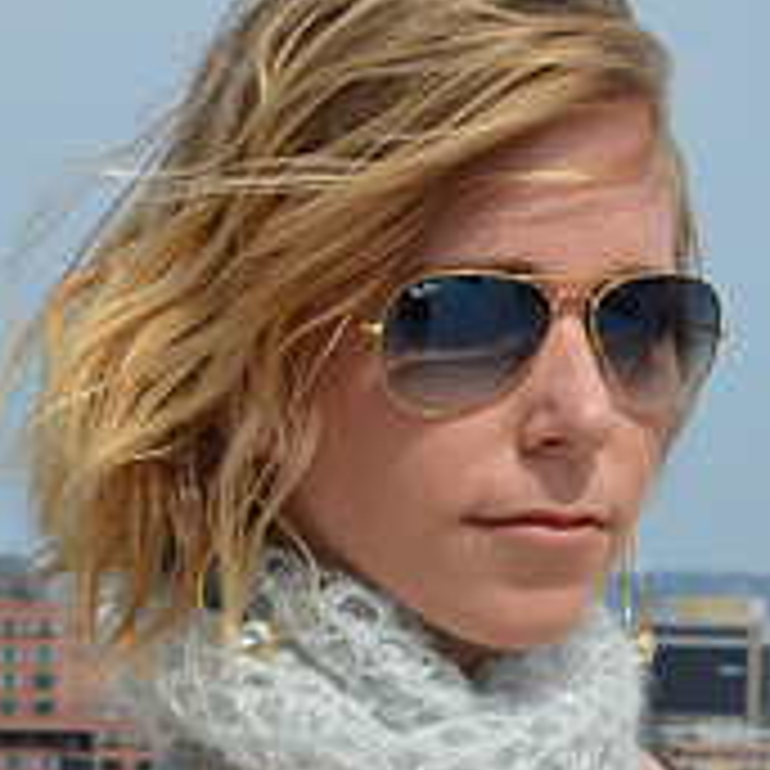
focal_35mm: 130
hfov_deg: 13.4
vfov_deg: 12.9
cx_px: 236
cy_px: 1013
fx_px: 3278
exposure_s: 1/320
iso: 100
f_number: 9
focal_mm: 35
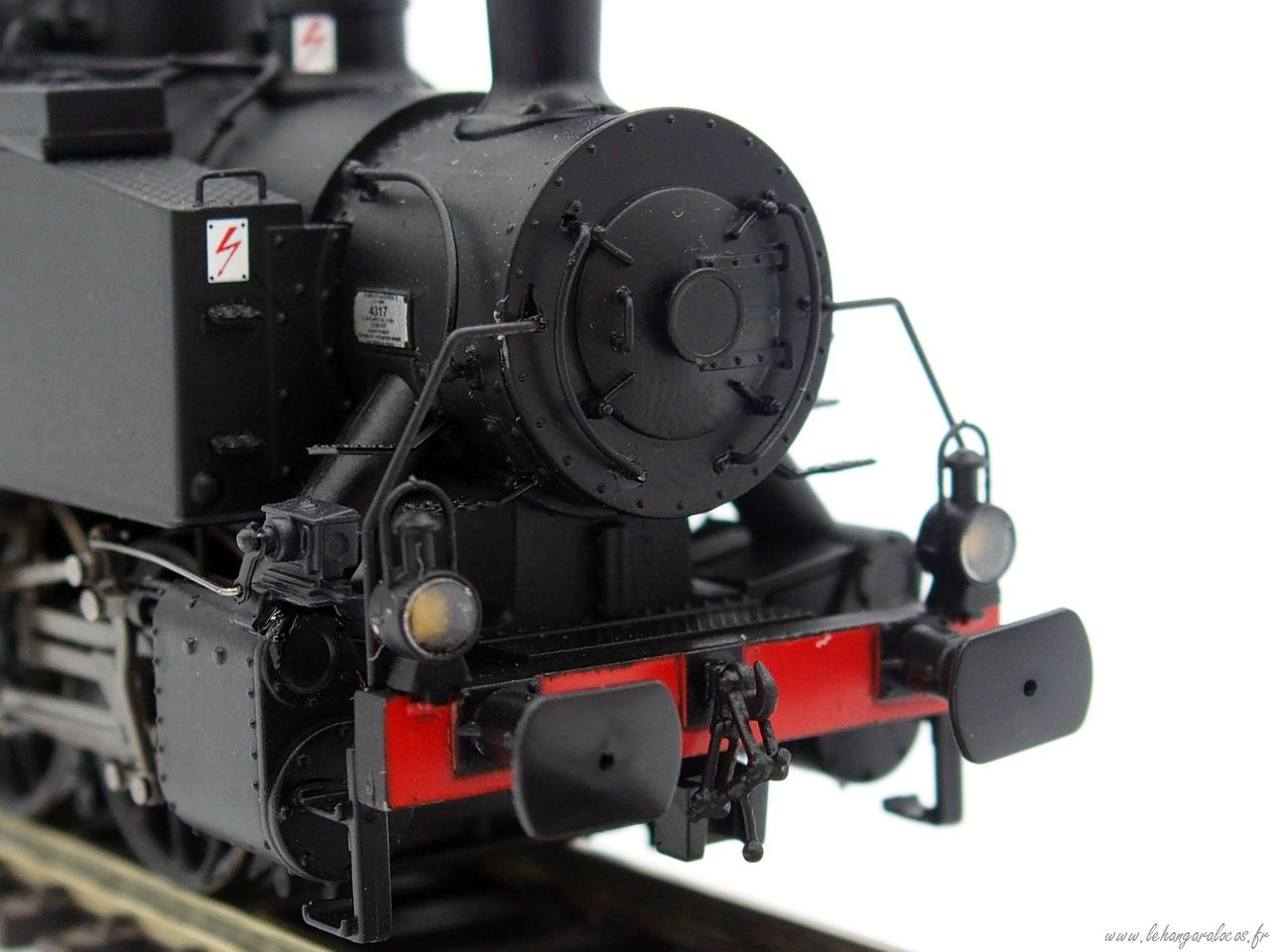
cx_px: 635
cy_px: 476
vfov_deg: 25.7
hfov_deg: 33.8
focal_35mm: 57
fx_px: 2091
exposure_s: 1/500
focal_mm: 12
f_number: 3.5
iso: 320
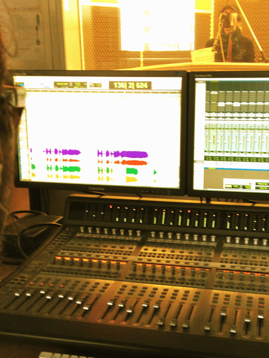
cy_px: 211
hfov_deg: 28.0
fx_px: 539
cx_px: 161
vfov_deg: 36.7
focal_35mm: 52
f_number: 2.4
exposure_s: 1/20
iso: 100
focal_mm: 4.28
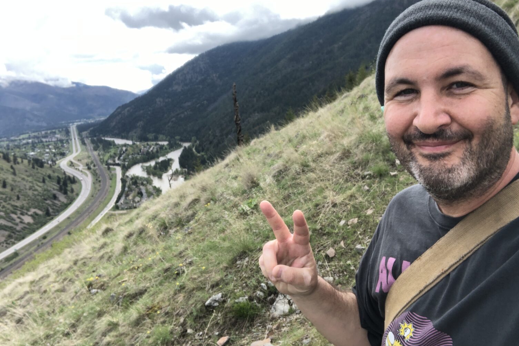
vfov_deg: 38.8
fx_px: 490
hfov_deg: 55.8
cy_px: 151
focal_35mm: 34
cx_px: 259
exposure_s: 1/459
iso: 20
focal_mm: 2.87
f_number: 2.2
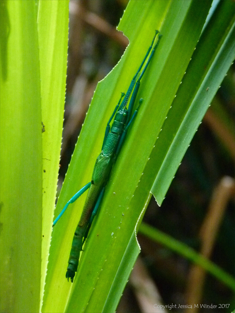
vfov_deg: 14.7
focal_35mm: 134
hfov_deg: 11.1
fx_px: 1213
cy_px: 156
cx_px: 118
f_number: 3.6
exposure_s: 1/125
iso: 800
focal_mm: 24.1
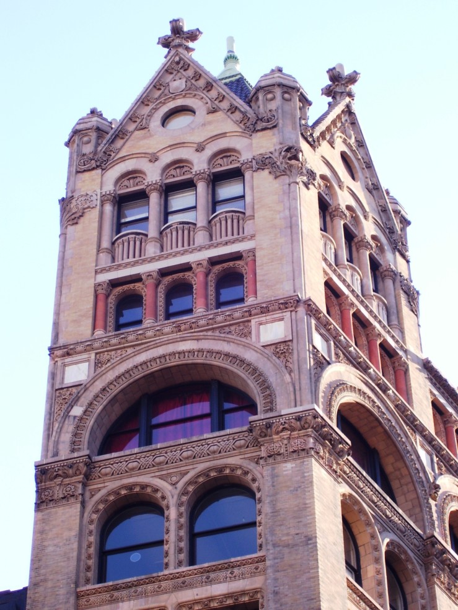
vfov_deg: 18.2
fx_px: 1905
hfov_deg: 13.7
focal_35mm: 108
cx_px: 229
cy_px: 305
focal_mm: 18
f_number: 4.6
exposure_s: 1/90
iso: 80
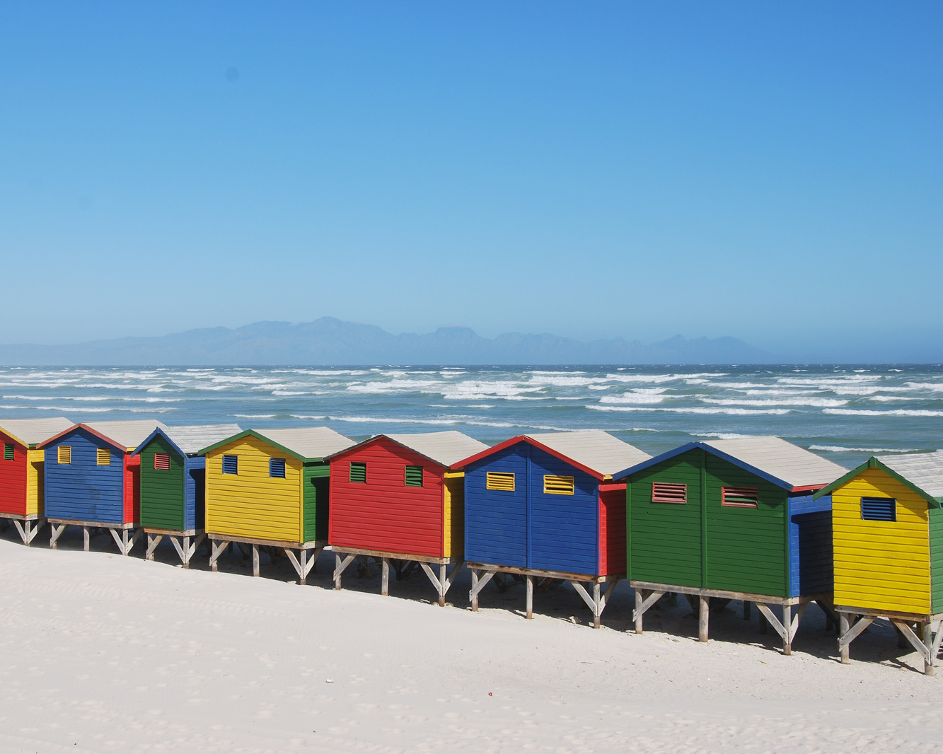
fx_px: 1618
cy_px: 374
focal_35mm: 58
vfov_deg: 26.2
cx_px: 385
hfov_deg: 32.4
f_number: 10
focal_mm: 34
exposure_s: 1/250
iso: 100
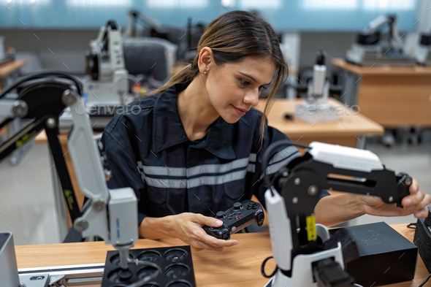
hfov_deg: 54.4
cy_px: 144
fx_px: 419
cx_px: 216
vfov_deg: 37.8
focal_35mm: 35
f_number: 1.4
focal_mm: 35
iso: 1000
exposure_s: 1/2000
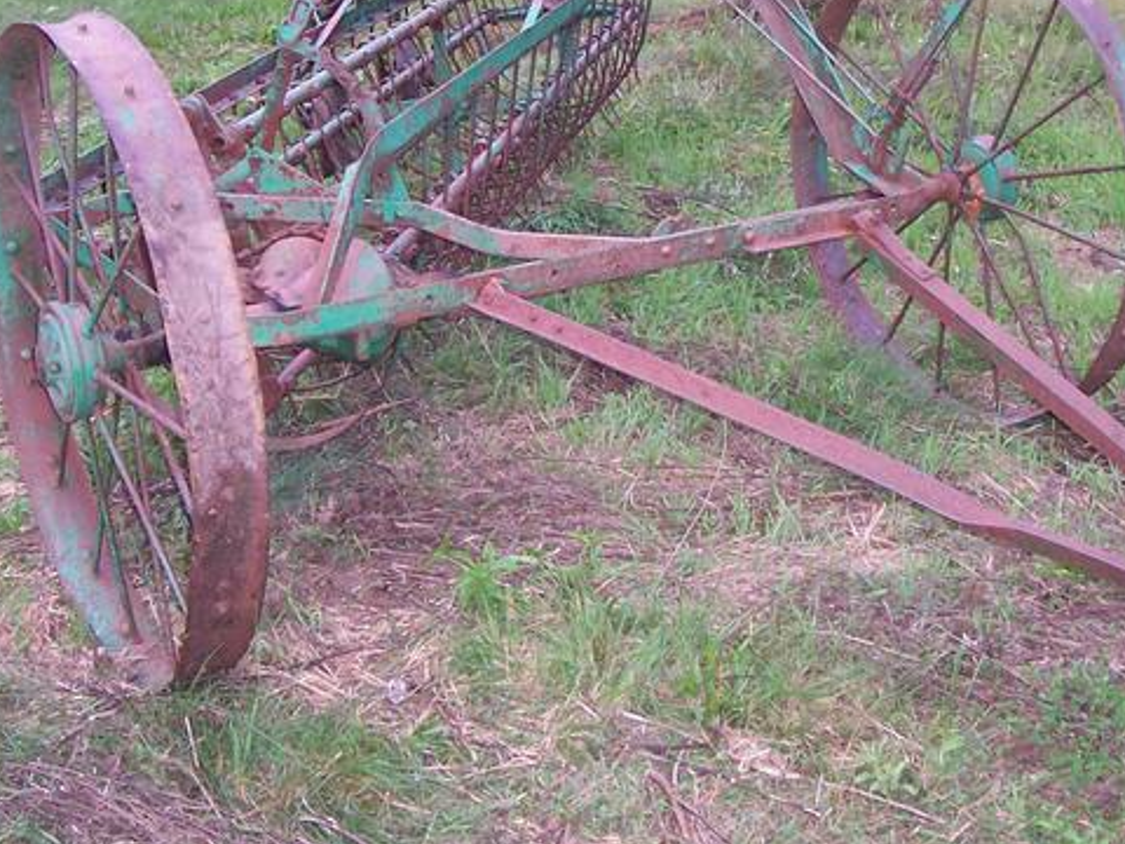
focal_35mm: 53
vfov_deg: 27.3
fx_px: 1722
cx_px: 677
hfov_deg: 36.0
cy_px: 253
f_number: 2.8
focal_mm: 5.6
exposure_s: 1/60
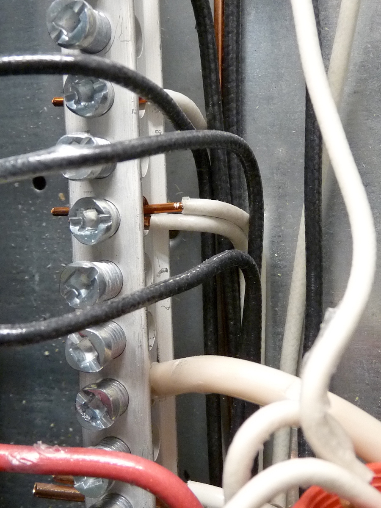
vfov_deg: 39.7
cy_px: 254
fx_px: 704
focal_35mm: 48
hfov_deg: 30.3
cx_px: 190
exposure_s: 1/30
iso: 320
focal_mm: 4.8
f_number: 2.8
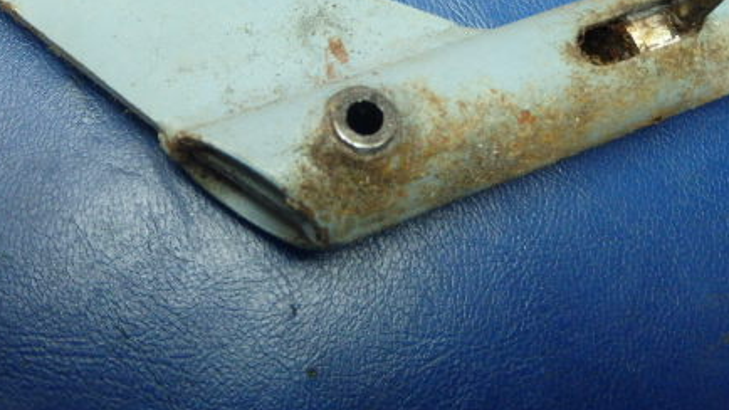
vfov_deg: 25.5
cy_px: 22
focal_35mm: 45
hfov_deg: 45.3
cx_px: 302
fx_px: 870
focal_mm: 5
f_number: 3.9
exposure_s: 1/30
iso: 640
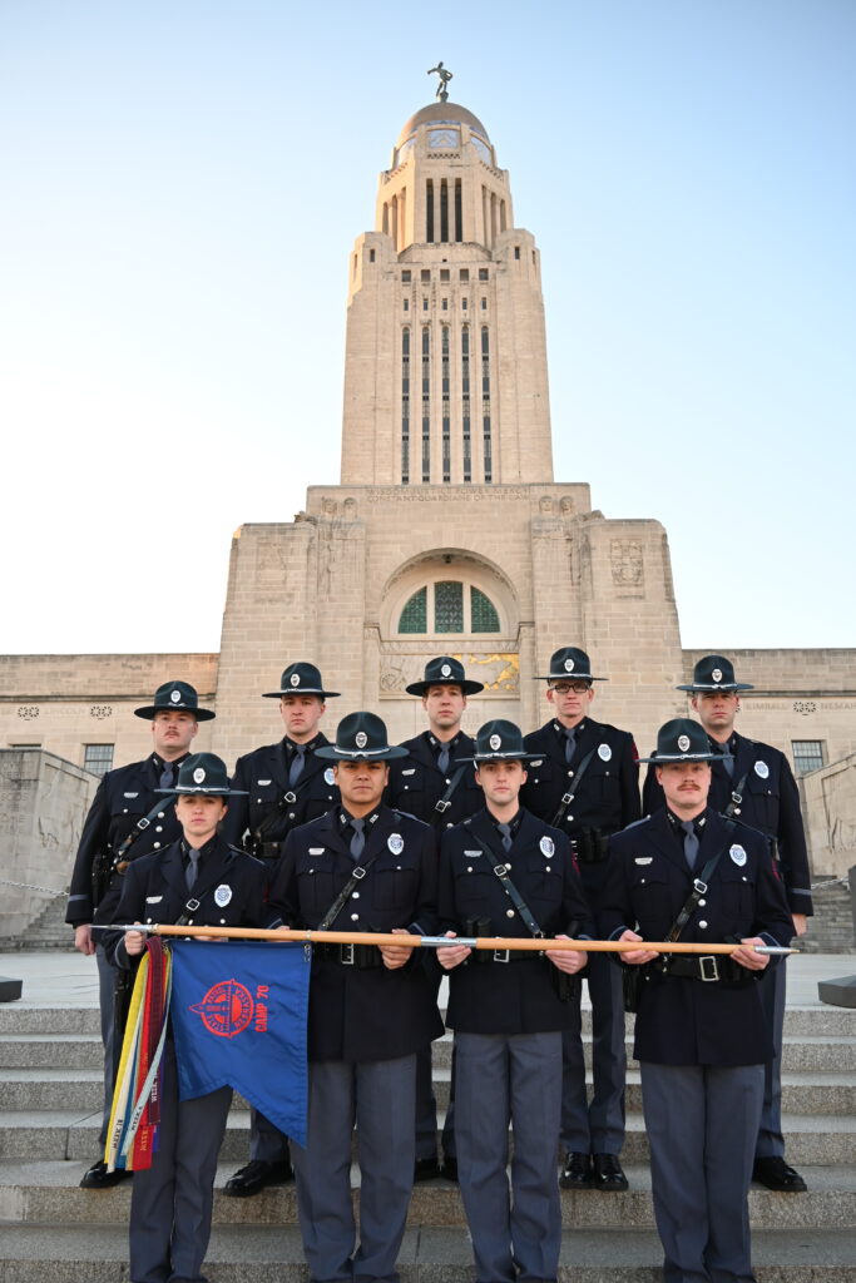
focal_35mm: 27
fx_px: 963
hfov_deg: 47.9
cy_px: 642
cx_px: 428
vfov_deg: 67.4
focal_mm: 18
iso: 280
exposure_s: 1/250
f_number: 4
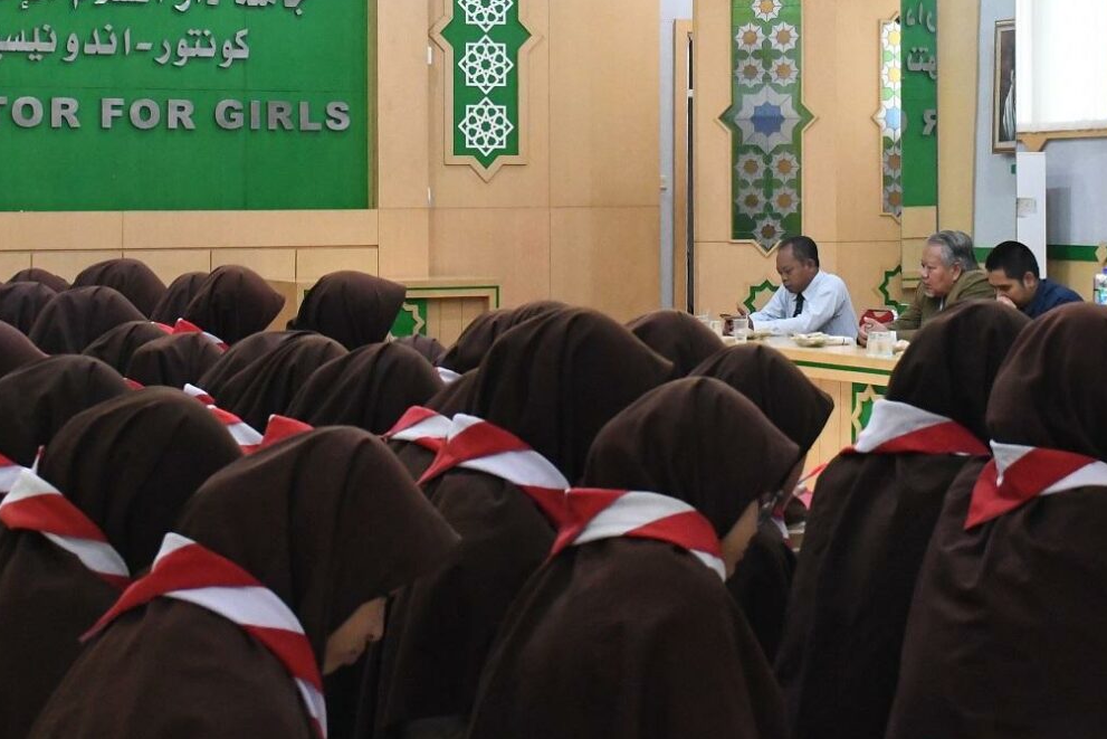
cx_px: 762
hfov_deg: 21.8
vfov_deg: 14.6
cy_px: 124
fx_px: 2860
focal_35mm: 93
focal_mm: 32
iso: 5000
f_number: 5.6
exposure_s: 1/60
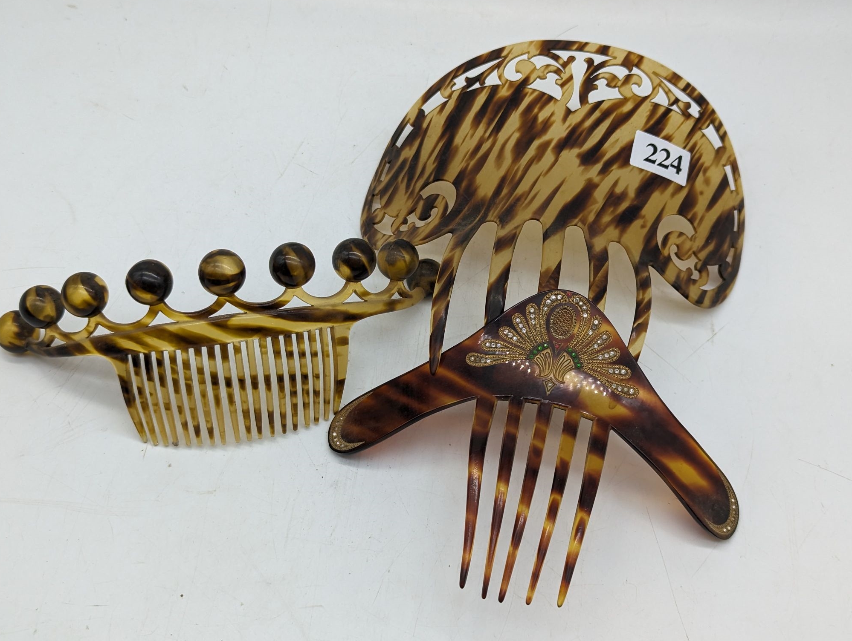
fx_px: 1208
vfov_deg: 29.8
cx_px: 429
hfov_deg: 38.9
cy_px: 321
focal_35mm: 49
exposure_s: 1/207
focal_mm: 6.81
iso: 56
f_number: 1.85
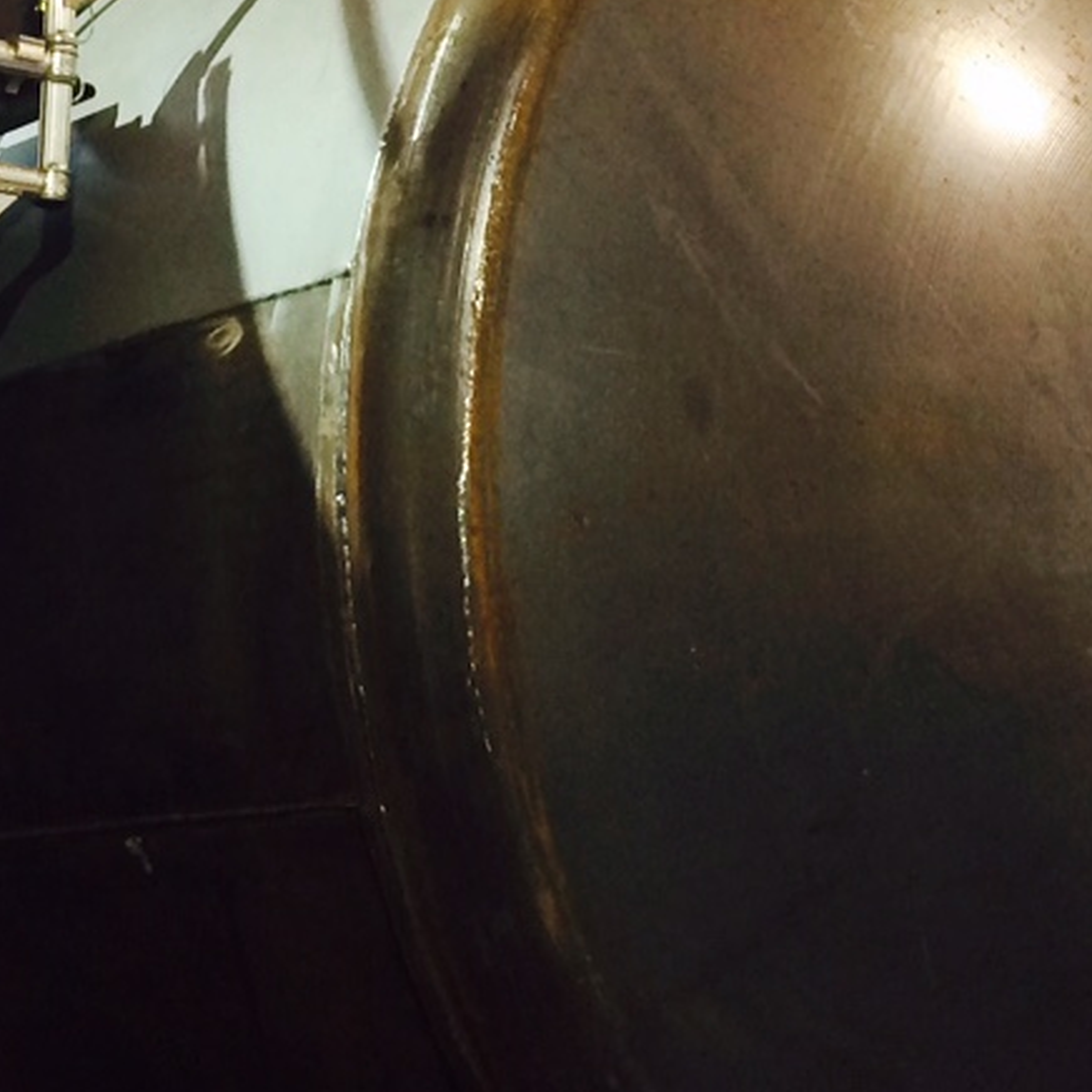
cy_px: 38
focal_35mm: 96
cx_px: 306
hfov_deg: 18.0
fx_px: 3426
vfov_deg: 17.7
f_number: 2.2
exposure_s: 1/30
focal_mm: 4.15
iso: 125
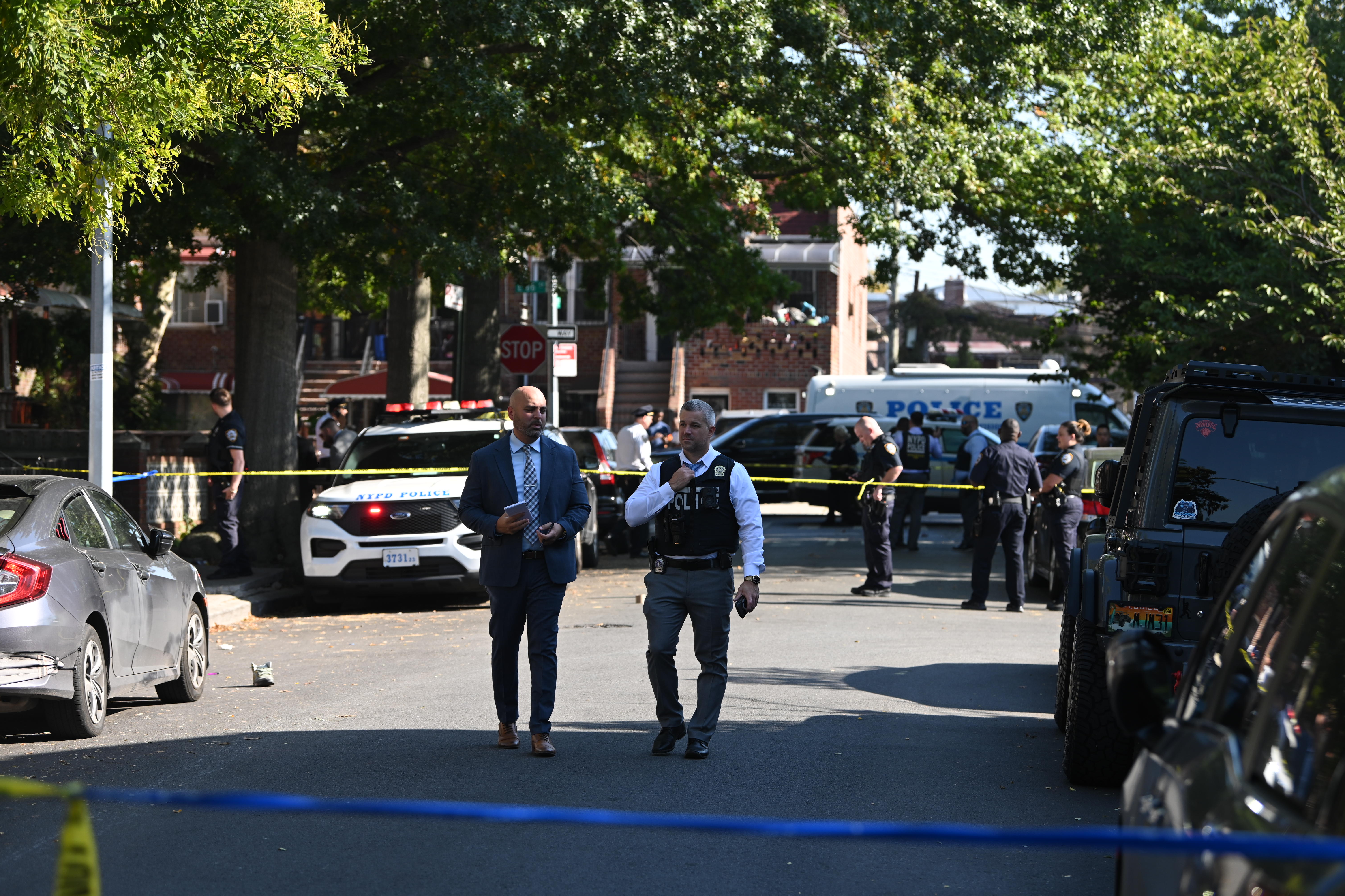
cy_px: 459
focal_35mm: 101
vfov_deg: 13.6
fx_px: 3773
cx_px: 692
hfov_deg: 20.2
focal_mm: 98
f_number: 4
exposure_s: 1/640
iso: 200
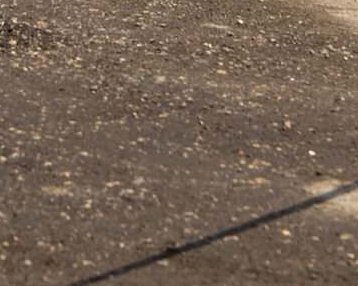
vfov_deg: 5.8
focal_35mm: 258
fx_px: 2732
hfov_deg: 7.4
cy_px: -352
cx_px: -71
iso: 200
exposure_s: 1/800
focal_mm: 48
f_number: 7.1
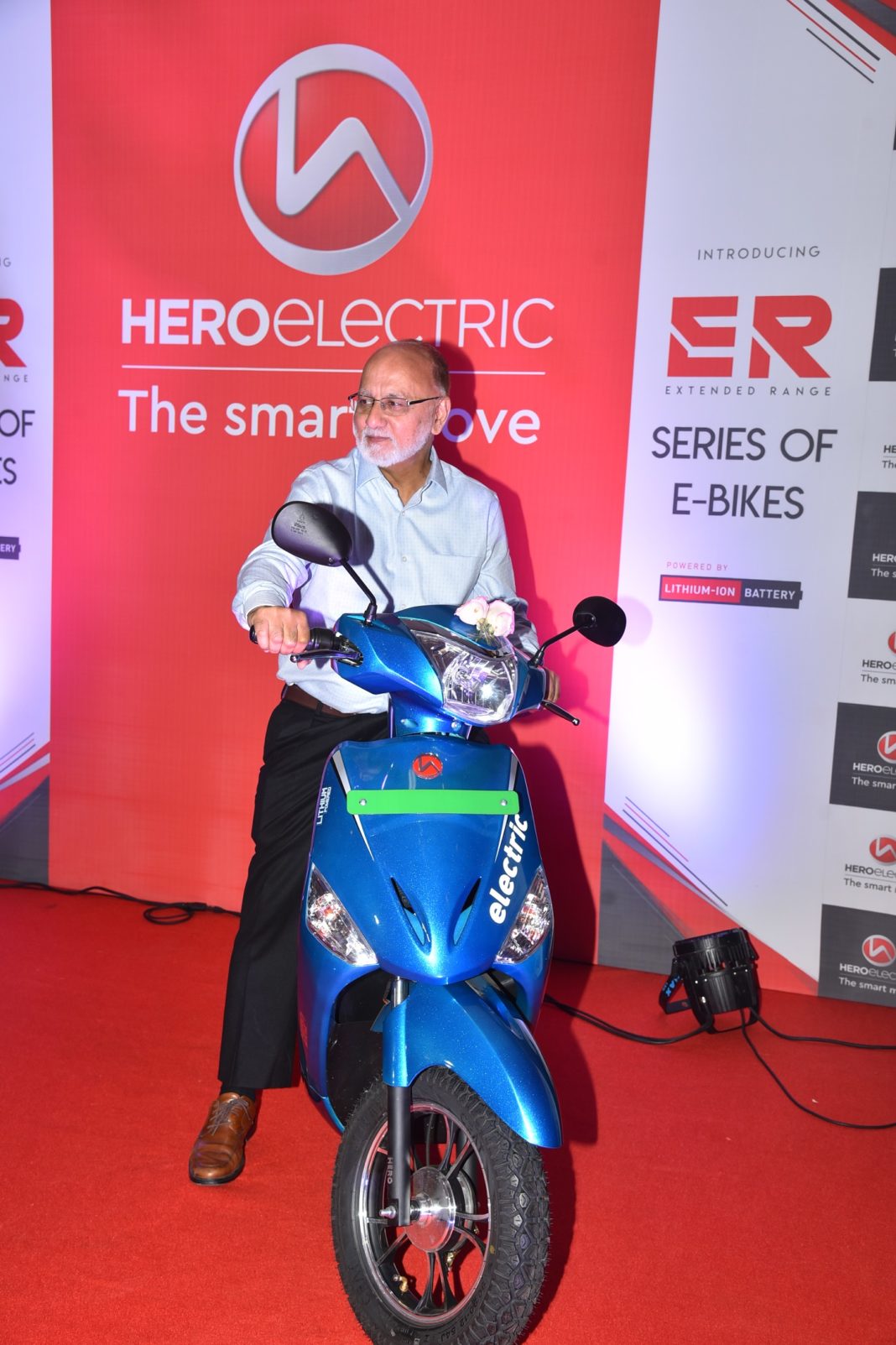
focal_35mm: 38
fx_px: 1419
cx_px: 448
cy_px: 672
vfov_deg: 50.7
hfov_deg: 35.0
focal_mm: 38
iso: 400
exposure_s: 1/125
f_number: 6.3
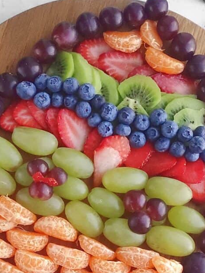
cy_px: 177
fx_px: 324
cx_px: 100
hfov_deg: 35.1
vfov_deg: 45.2
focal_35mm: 41
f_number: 1.89
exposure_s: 1/3843
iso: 3200
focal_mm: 5.43
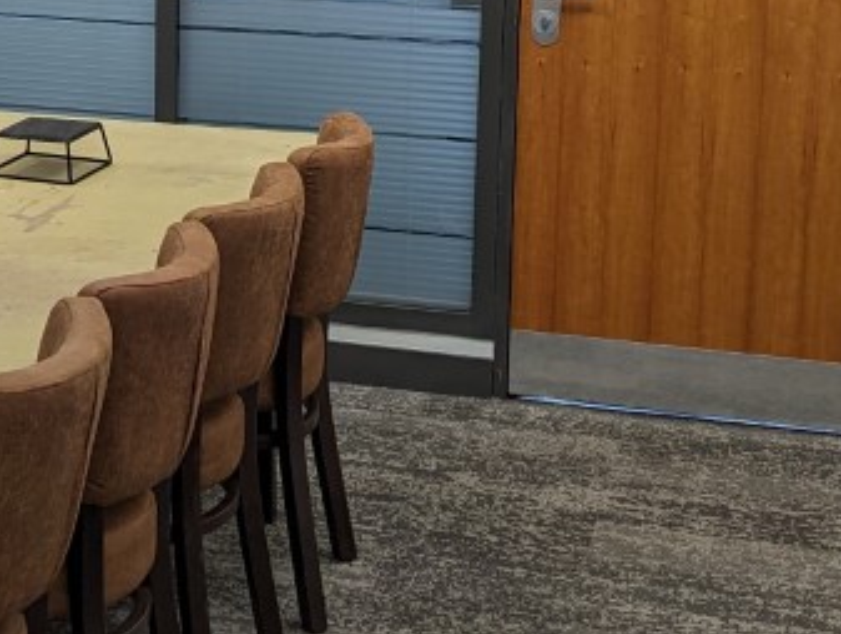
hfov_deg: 22.5
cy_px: 60
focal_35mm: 85
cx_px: 121
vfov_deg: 17.2
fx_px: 2069
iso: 50
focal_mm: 6.81
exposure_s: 1/100
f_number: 1.85
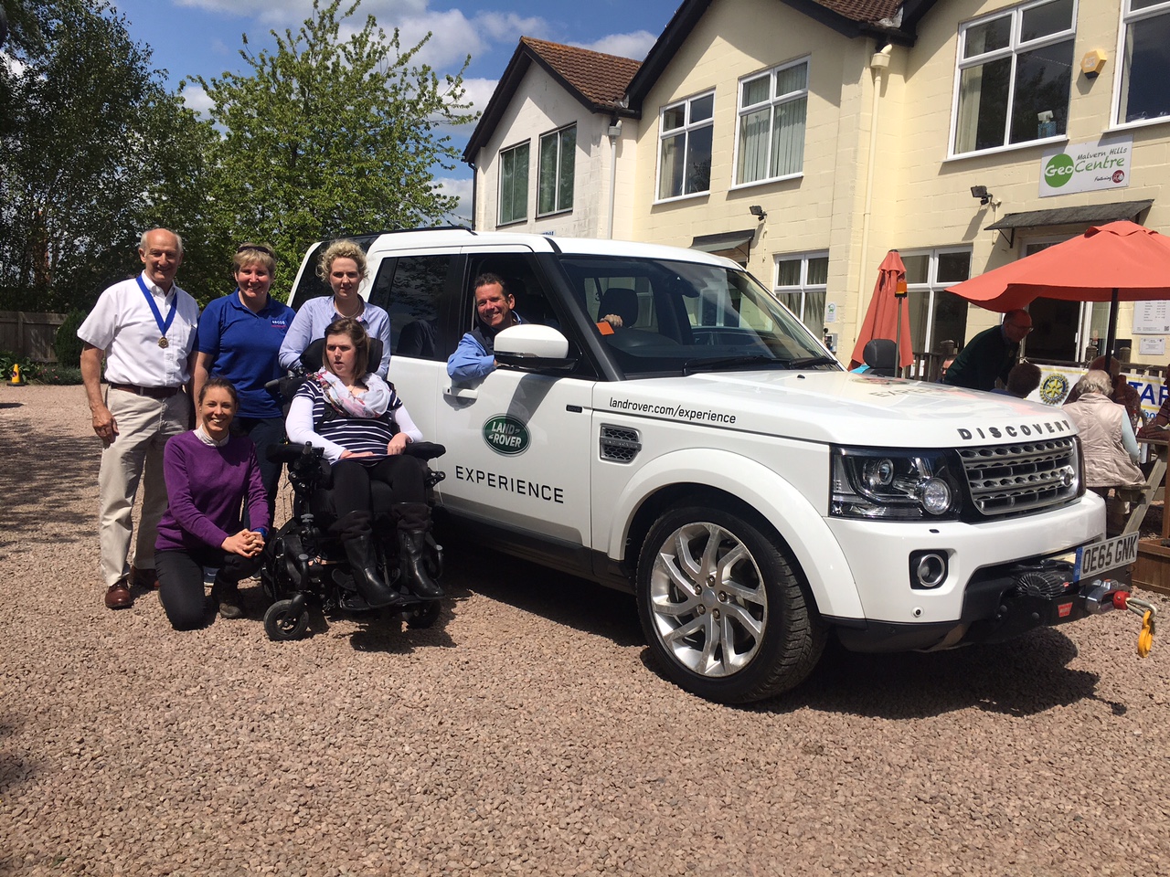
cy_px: 438
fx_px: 980
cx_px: 585
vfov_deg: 48.2
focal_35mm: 29
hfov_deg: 61.7
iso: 25
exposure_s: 1/3344
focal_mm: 4.15
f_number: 2.2
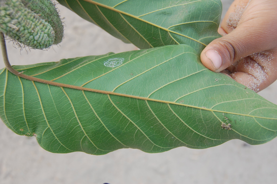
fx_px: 300
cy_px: 92
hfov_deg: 49.6
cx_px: 138
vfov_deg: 34.2
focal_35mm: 39
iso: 280
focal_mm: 26
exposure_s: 1/60
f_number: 8
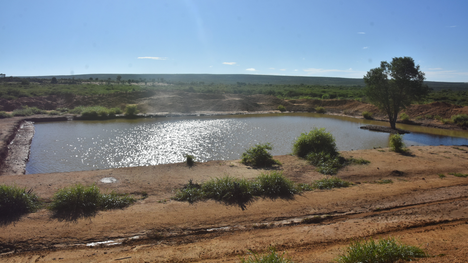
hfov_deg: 37.5
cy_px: 140
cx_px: 235
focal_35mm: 56
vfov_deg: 21.6
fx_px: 689
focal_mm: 35
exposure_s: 1/1000
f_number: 16
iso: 400
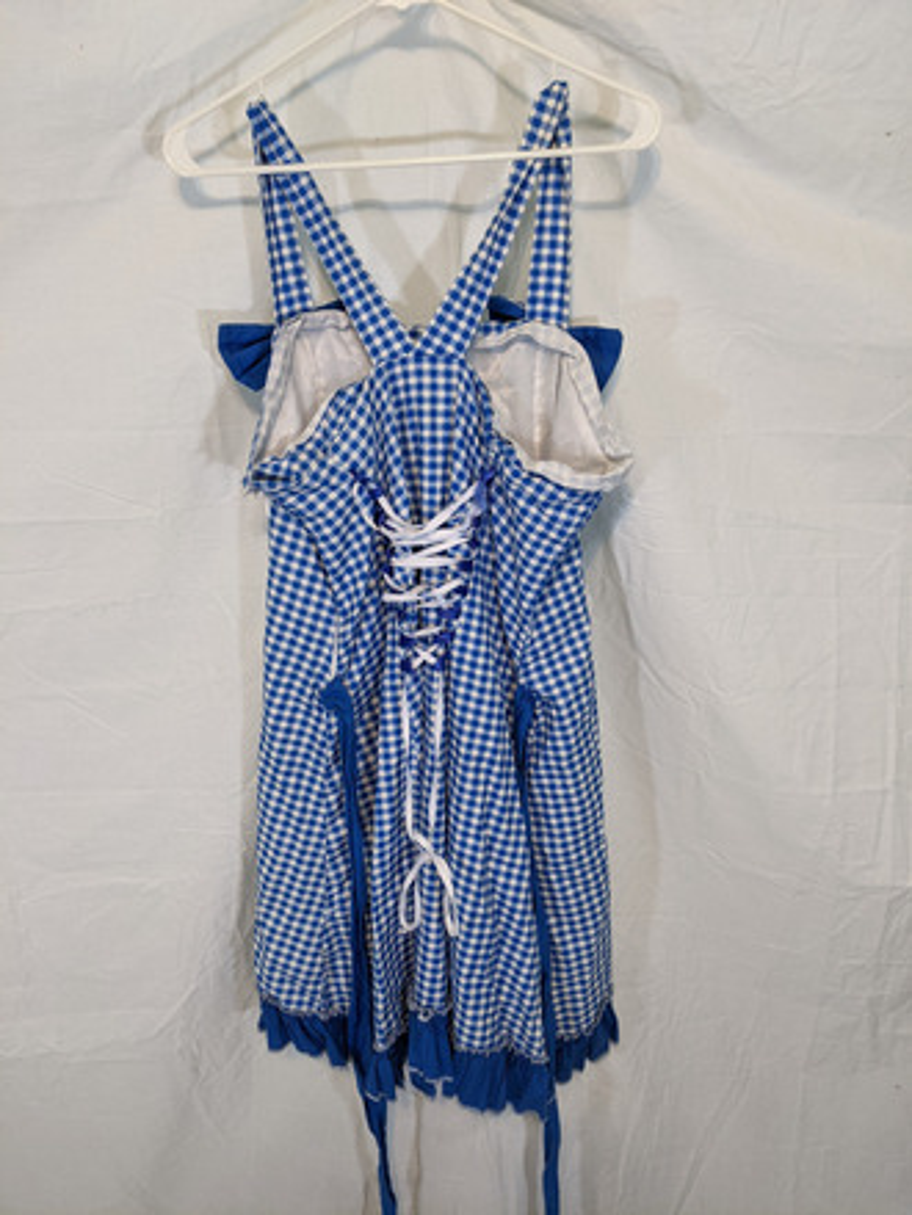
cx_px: 456
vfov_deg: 65.3
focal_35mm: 27
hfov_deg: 51.4
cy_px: 608
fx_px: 948
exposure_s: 1/24
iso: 103
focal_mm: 4.44
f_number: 1.8
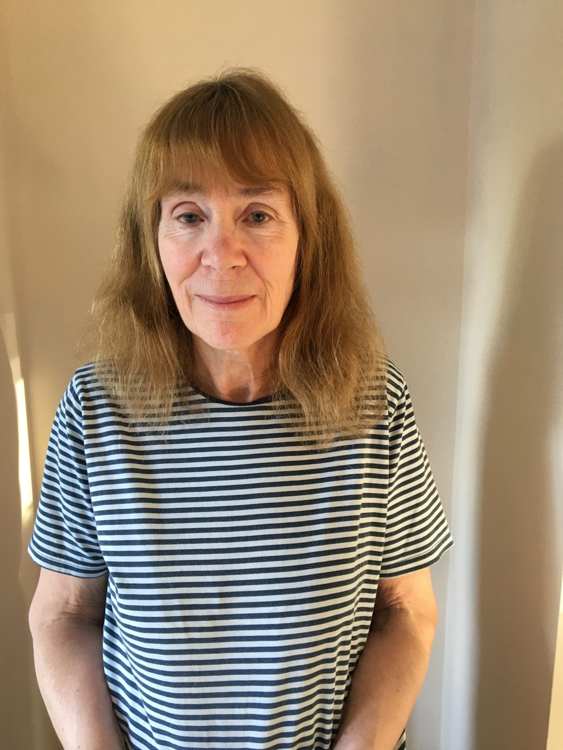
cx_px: 282
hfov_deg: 48.2
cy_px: 375
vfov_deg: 61.7
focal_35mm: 29
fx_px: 629
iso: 100
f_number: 2.2
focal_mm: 4.15
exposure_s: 1/33
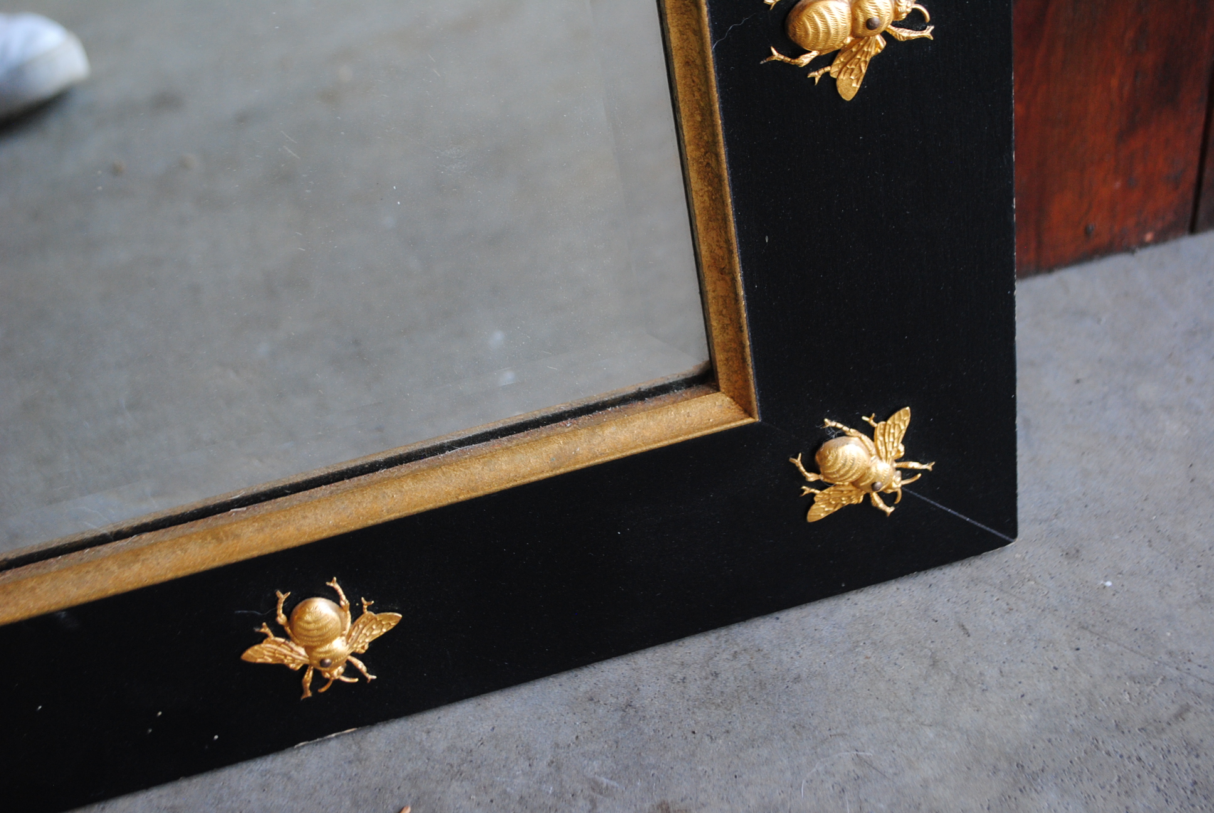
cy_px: 406
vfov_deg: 25.1
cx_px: 607
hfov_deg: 36.8
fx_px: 1823
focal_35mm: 54
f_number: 5
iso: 400
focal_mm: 36
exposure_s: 1/30
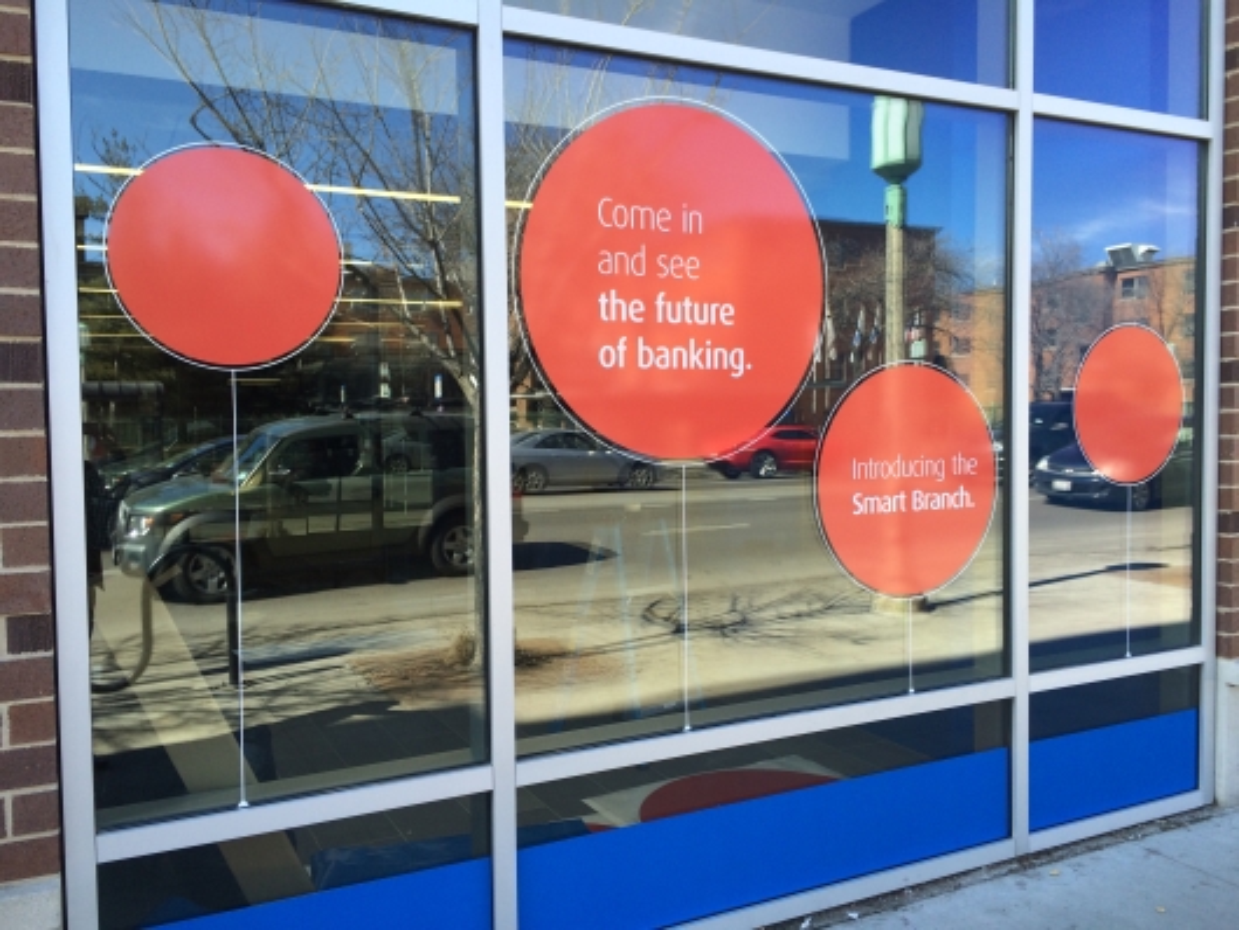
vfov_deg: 48.3
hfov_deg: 61.6
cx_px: 620
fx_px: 1038
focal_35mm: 29
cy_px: 465
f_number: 2.2
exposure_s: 1/299
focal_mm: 4.15
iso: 32
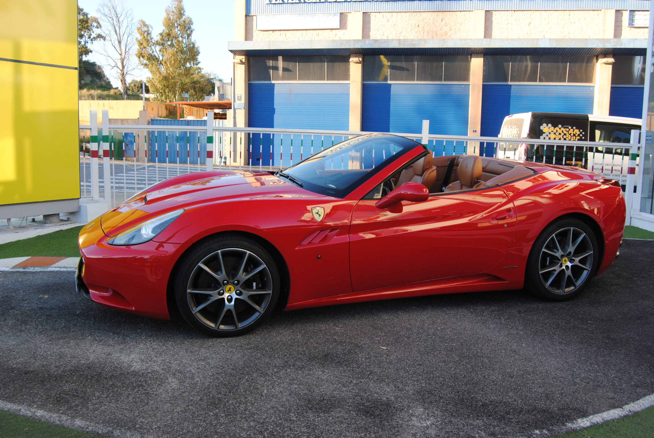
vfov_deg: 43.7
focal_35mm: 30
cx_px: 327
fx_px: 546
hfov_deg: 61.9
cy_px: 219
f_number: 5.6
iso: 180
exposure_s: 1/125
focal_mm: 20
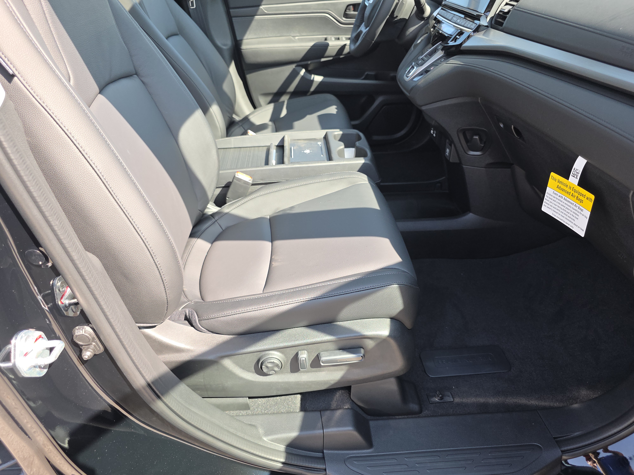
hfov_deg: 73.9
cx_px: 317
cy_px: 238
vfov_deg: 58.9
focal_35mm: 23
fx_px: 421
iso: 64
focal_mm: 6.3
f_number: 1.7
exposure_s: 1/359
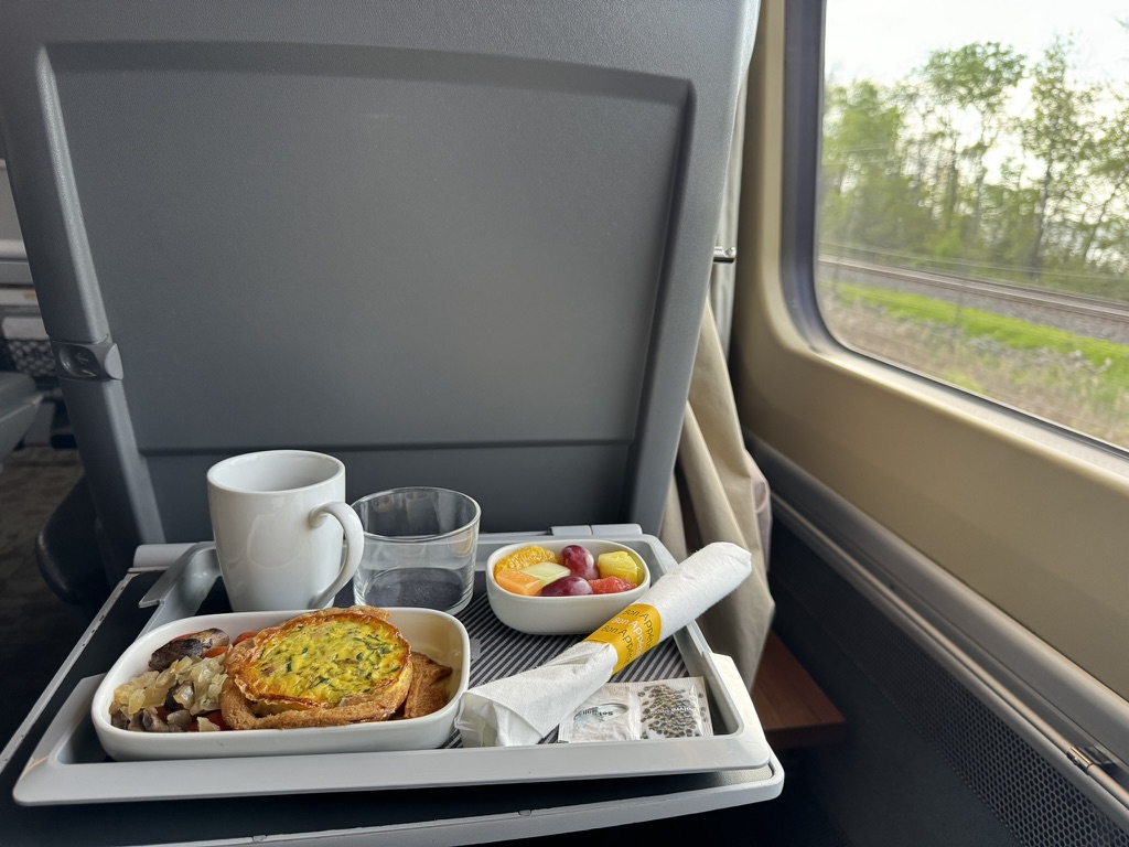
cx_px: 564
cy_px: 424
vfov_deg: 56.8
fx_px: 783
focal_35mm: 24
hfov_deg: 71.6
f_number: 1.78
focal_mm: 6.76
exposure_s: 1/106
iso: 200
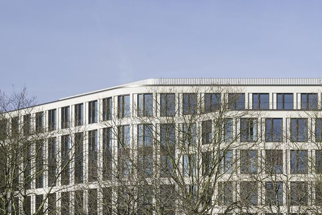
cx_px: 326
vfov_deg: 12.4
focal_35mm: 109
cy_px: 214
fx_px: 975
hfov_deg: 18.3
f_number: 8
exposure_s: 1/180
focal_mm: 44
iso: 100
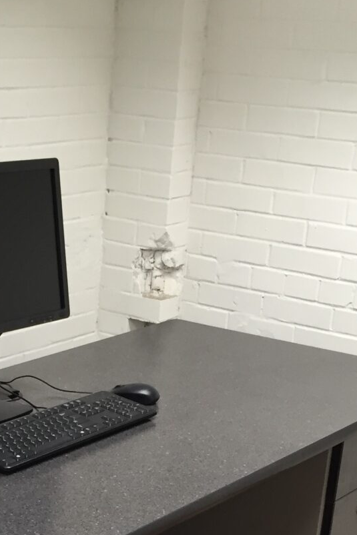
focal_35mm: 77
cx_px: 25
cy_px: 568
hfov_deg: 17.4
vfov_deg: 24.7
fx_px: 1145
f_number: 2.2
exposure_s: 1/30
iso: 64
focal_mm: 4.15
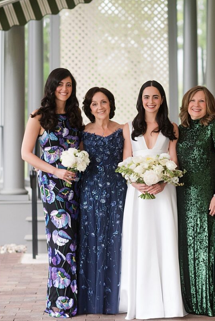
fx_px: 1083
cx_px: 147
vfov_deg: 16.9
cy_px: 151
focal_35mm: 121
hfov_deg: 11.3
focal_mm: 85
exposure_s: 1/1000
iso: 2000
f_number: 2.5
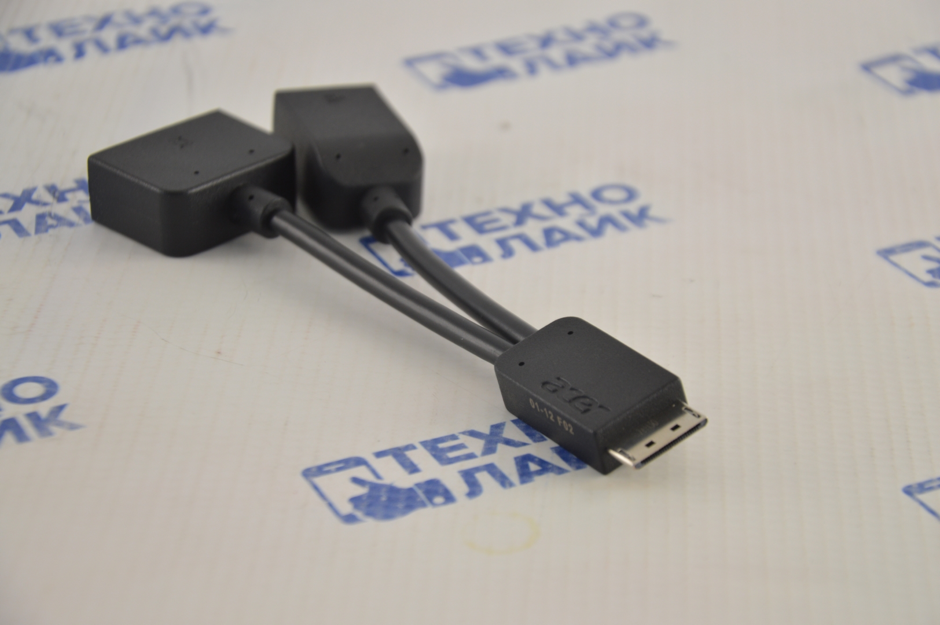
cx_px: 470
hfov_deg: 16.1
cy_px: 312
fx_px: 3326
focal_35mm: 128
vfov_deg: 10.7
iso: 200
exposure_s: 1/40
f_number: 5.6
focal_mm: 85
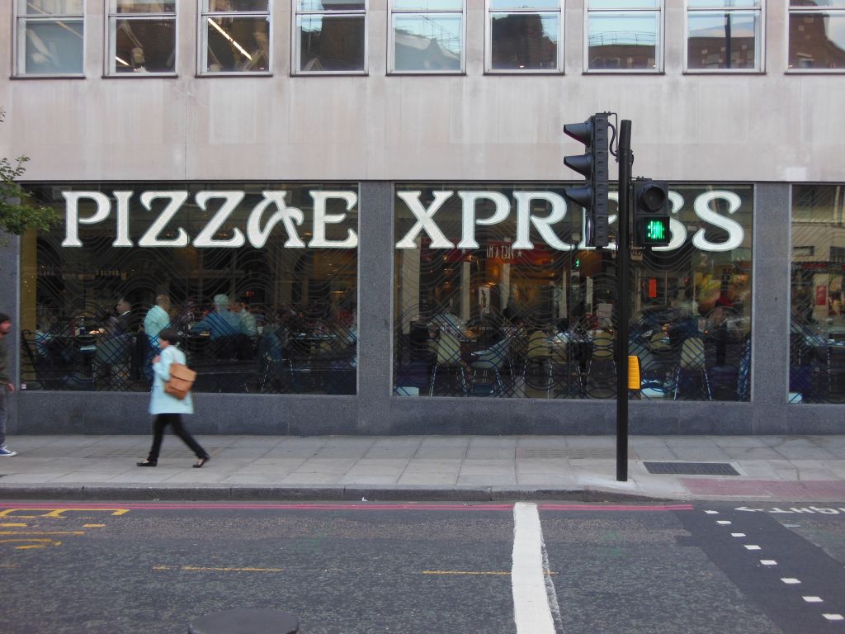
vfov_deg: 32.2
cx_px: 422
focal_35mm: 45
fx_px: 1098
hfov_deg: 42.1
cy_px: 317
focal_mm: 8
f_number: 4.4
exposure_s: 1/30
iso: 125
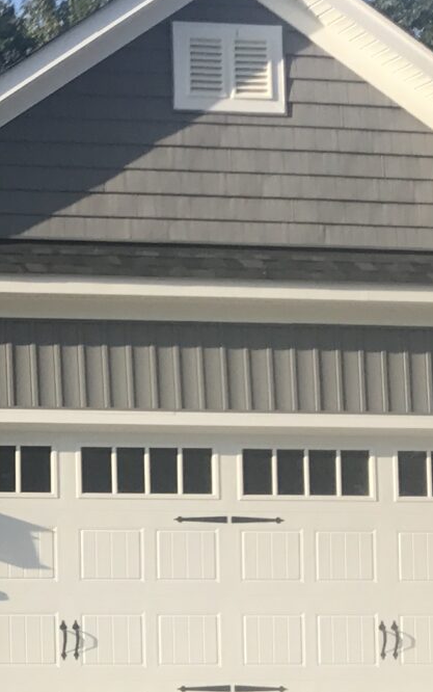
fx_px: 2150
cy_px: 508
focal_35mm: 114
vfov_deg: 18.2
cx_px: -483
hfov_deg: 10.4
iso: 20
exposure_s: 1/1408
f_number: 1.8
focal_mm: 3.99
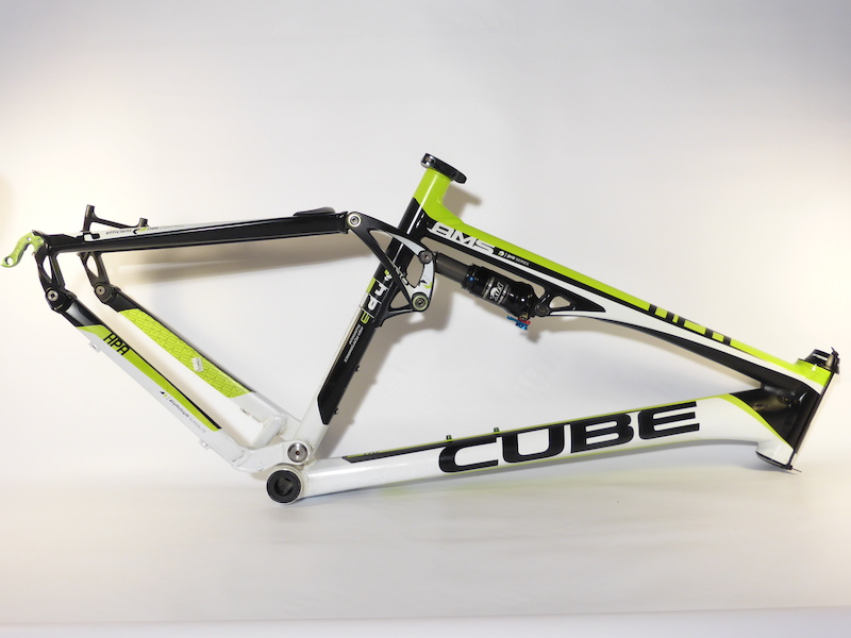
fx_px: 836
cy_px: 319
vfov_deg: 41.8
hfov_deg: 54.0
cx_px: 426
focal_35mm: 34
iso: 160
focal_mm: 6.1
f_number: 3.7
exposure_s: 1/60
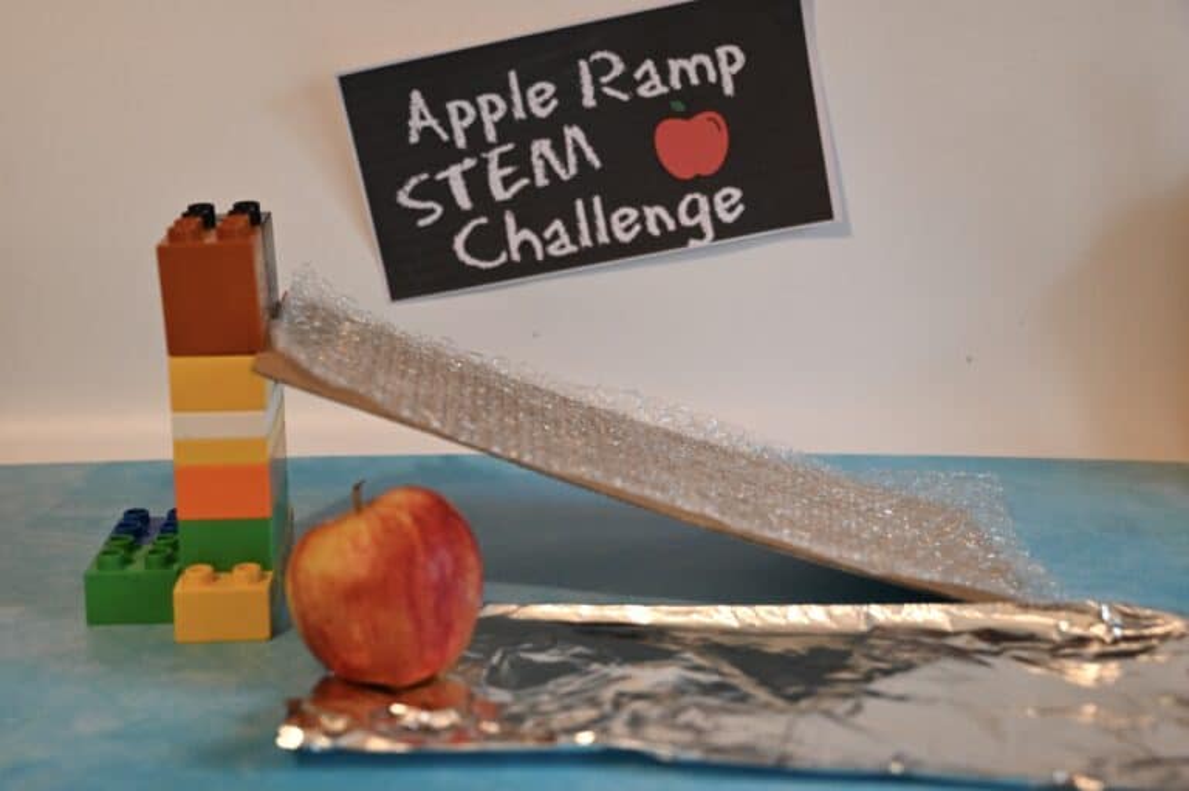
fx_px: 1848
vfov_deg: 24.2
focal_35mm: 56
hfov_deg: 35.7
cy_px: 396
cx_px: 594
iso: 3200
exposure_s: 1/125
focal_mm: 56
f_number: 4.5
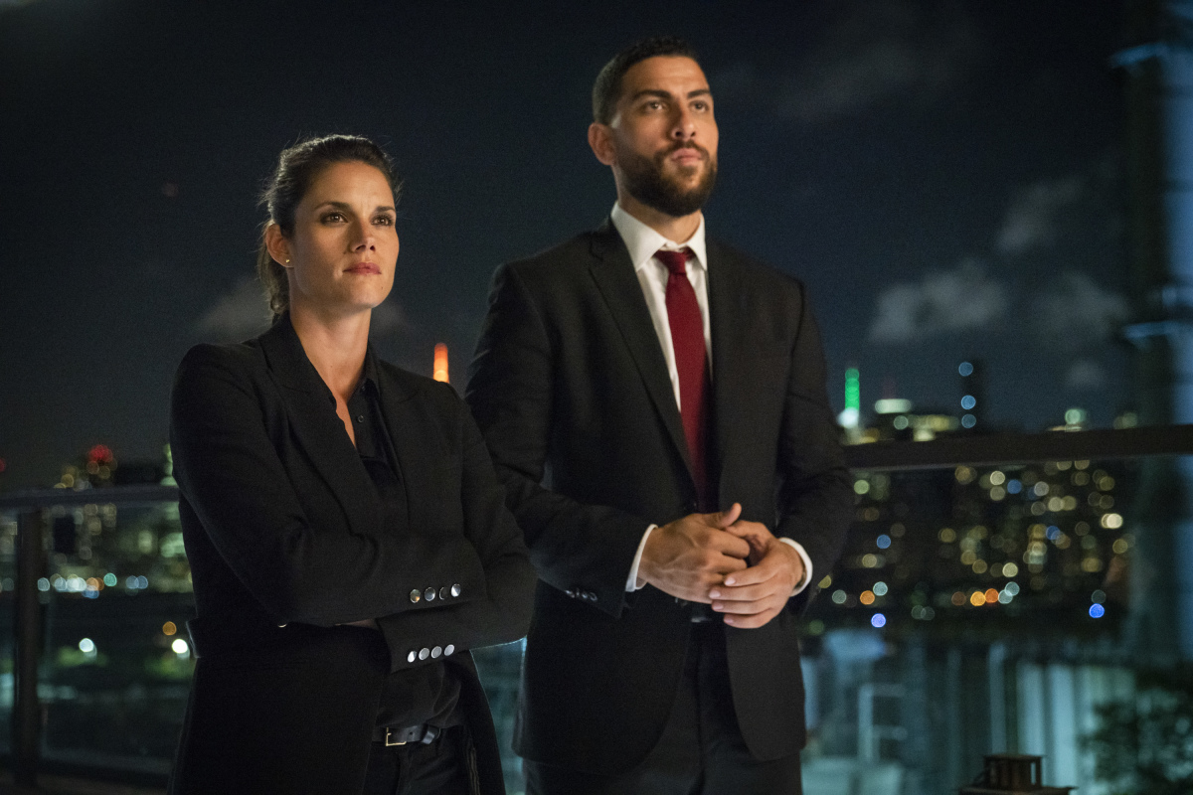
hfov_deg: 41.1
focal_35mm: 48
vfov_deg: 28.1
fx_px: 1591
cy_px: 398
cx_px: 596
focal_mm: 48
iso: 12800
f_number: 2.8
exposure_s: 1/125
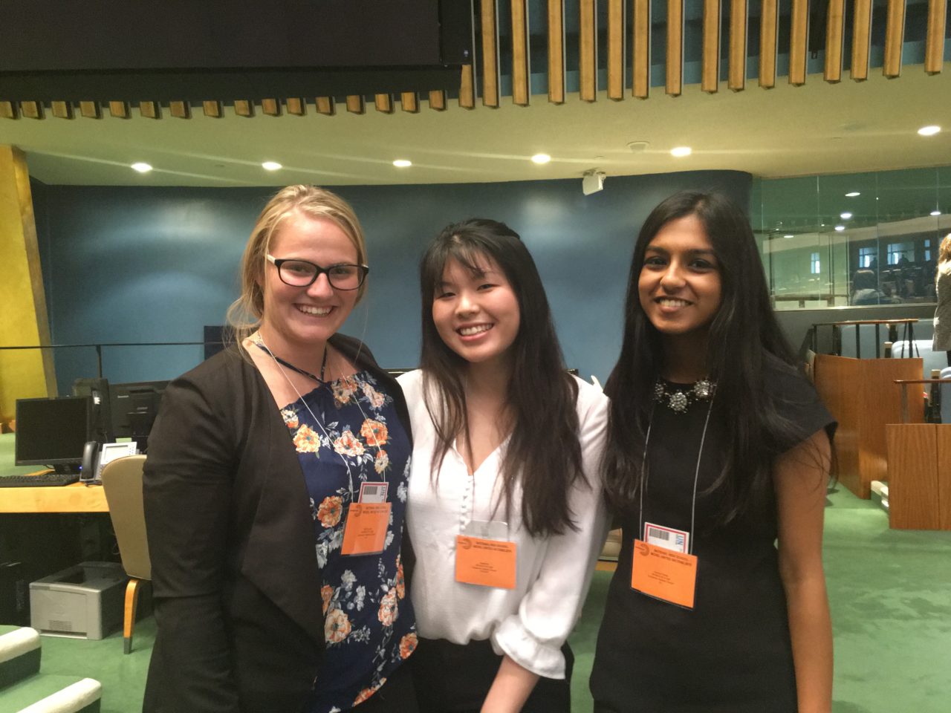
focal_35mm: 29
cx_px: 476
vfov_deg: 48.2
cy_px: 356
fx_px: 797
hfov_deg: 61.7
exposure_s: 1/15
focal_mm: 4.15
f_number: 2.2
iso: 320
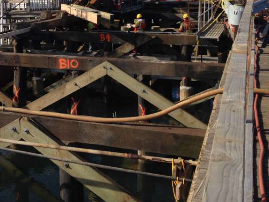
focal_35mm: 62
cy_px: 23
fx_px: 482
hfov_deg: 30.5
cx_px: 58
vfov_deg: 23.1
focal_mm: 4.12
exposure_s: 1/1427
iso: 50
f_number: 2.4
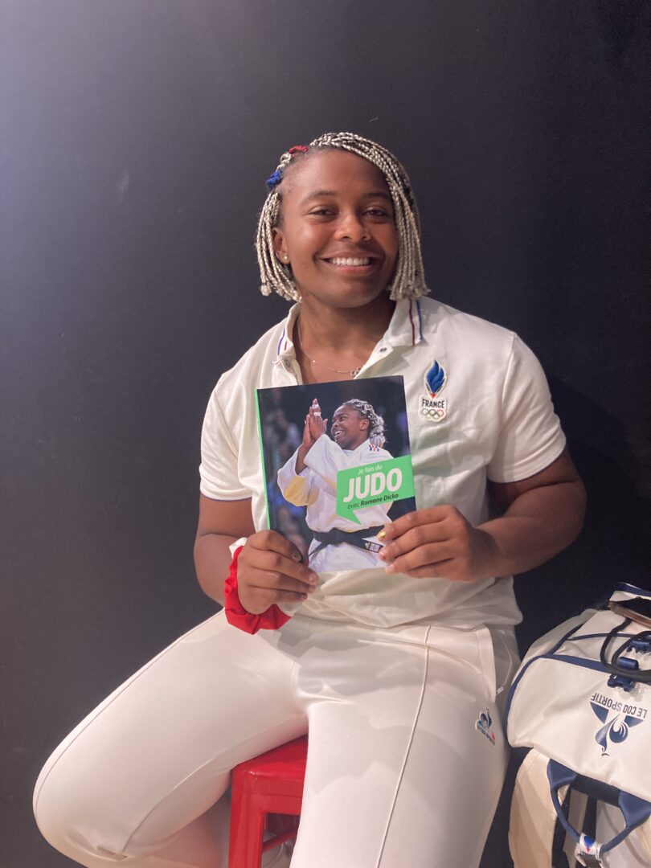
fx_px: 702
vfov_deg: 63.4
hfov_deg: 49.7
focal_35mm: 28
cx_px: 326
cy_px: 434
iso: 500
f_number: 1.8
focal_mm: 3.99
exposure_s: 1/30
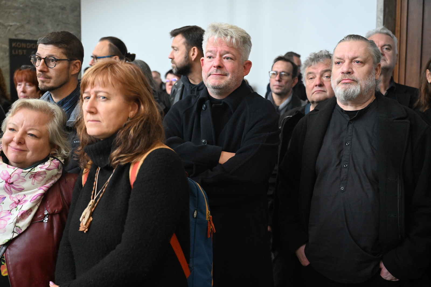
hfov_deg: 45.4
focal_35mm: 43
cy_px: 144
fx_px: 515
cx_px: 216
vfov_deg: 31.2
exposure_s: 1/320
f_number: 3.5
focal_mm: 43
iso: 6400
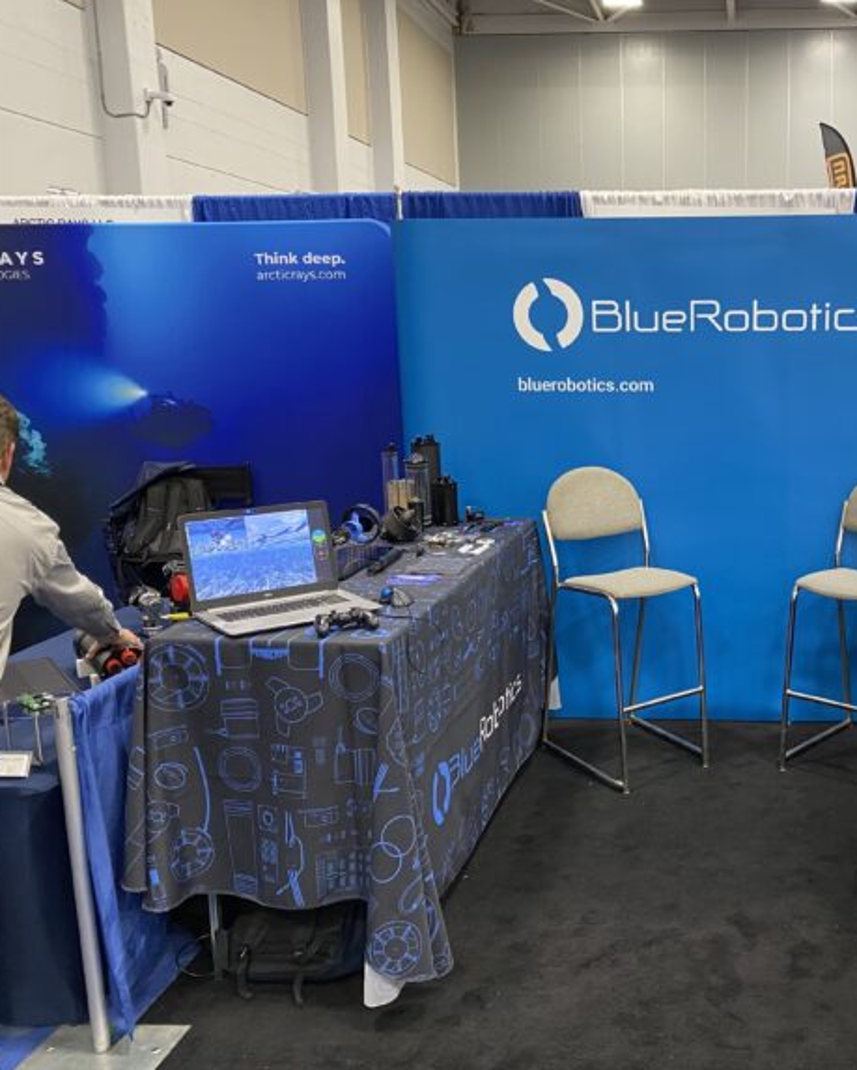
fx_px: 1077
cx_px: 689
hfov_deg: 41.5
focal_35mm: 34
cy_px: 536
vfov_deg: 52.8
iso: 250
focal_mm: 4.25
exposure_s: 1/60
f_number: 1.8
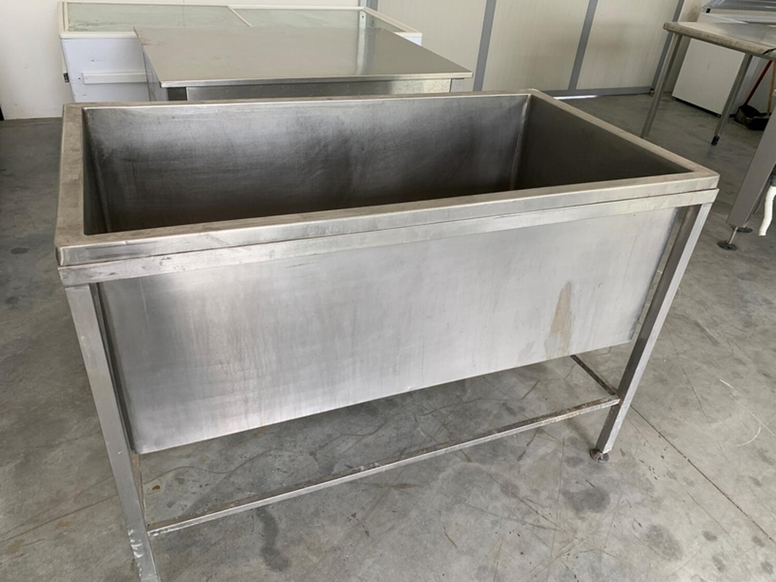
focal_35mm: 26
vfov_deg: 53.1
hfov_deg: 67.3
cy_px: 291
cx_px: 388
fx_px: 583
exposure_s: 1/50
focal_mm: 4.25
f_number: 1.8
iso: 50
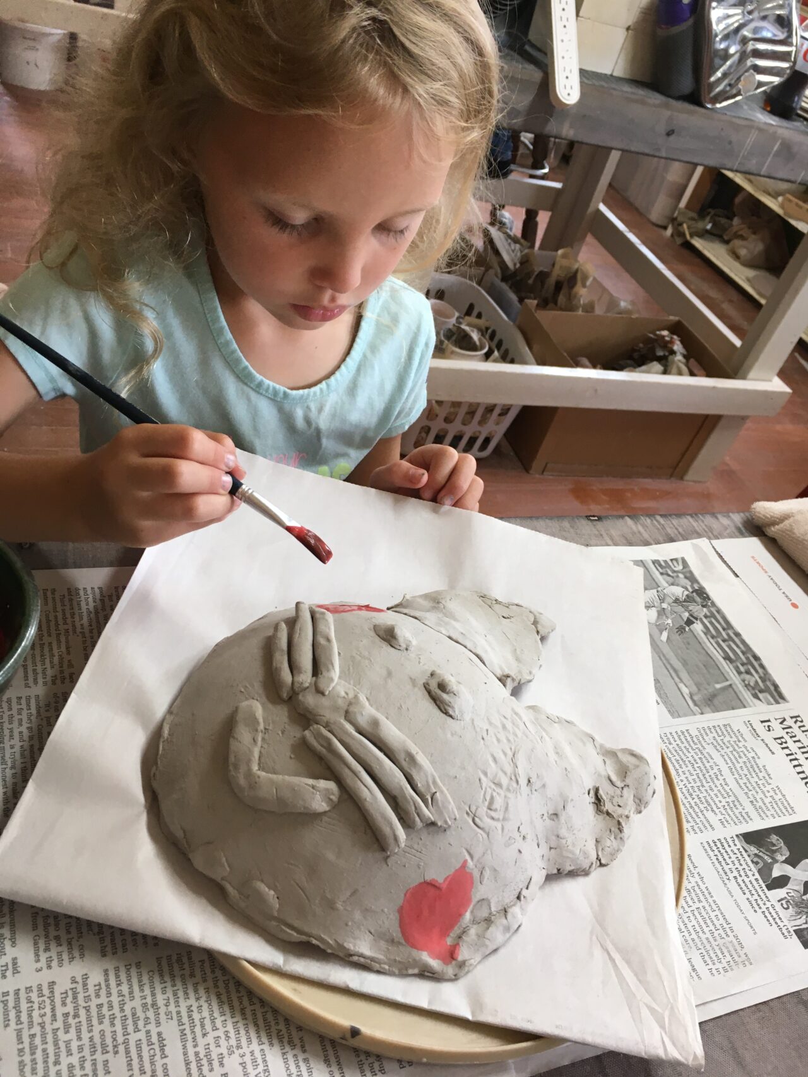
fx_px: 903
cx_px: 404
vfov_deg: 61.7
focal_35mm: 29
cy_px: 538
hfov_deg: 48.2
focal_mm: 4.15
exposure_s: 1/30
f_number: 2.2
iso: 32
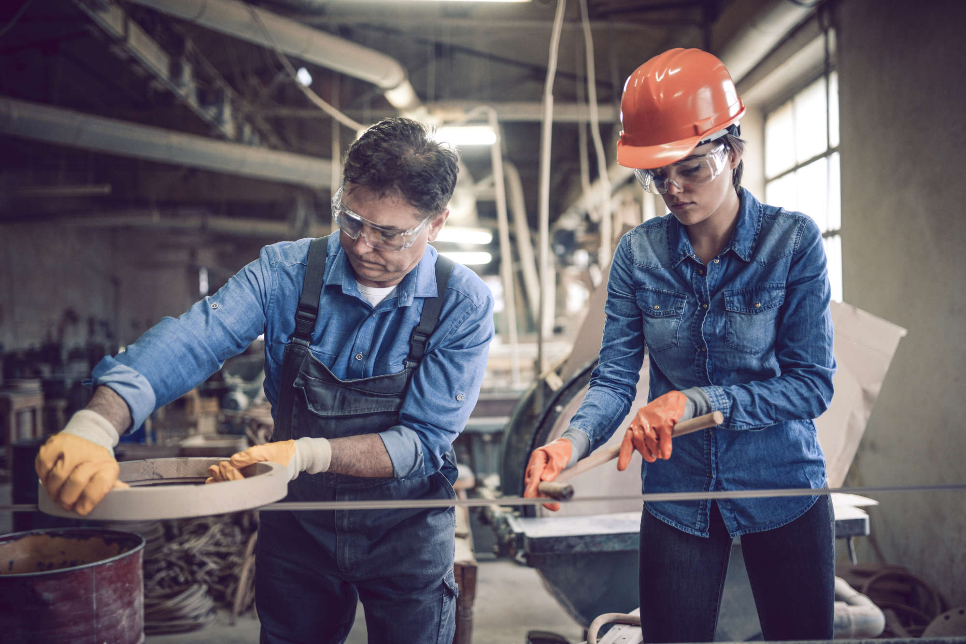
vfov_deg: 37.8
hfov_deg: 54.4
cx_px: 483
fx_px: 939
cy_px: 322
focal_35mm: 35
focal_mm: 35
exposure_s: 1/100
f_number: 1.6
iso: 800
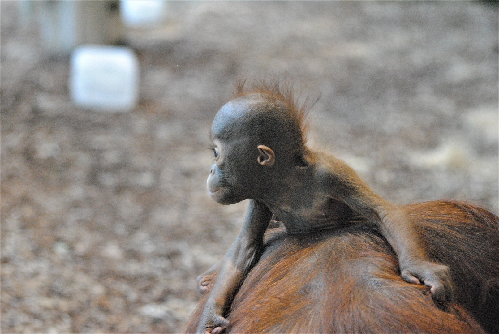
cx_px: 250
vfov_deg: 9.7
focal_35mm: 142
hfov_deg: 14.4
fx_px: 1978
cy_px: 167
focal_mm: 95
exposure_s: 1/100
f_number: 4
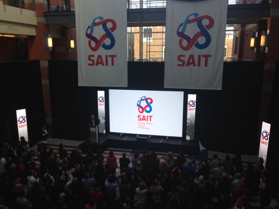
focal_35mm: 33
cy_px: 104
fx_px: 266
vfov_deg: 42.9
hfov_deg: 55.4
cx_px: 140
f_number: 2.4
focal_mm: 4.12
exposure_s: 1/145
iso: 50
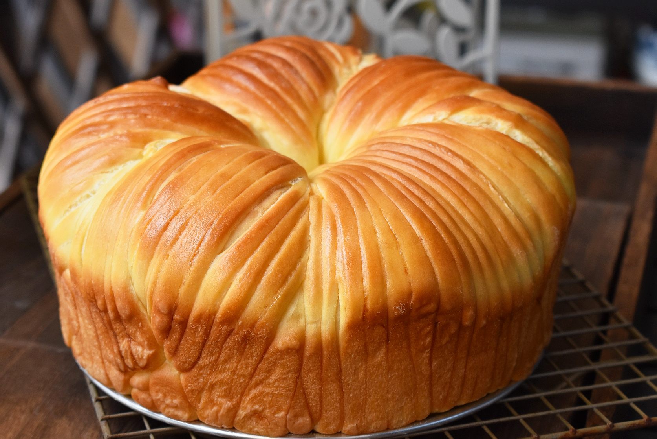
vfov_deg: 16.6
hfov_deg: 24.6
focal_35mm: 82
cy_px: 220
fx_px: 1506
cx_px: 328
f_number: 5.6
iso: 800
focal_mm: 55
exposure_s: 1/400
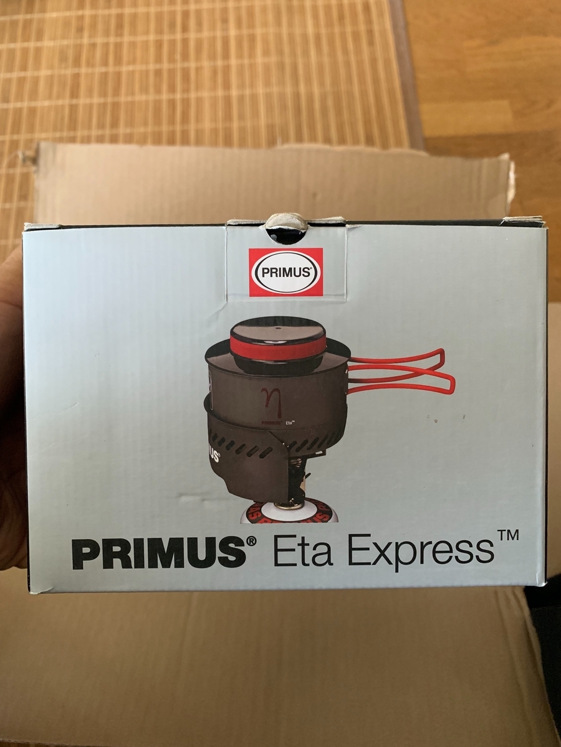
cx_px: 280
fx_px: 562
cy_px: 374
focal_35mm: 26
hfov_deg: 53.1
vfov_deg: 67.3
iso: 320
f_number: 1.8
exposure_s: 1/60
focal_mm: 4.25
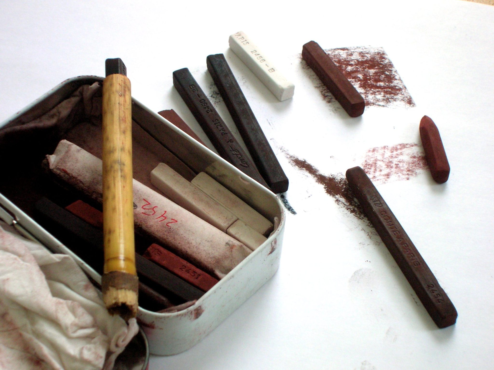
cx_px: 247
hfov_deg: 25.0
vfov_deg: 18.9
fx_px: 1112
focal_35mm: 78
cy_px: 185
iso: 159
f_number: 4.1
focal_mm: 13
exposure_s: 1/4.7
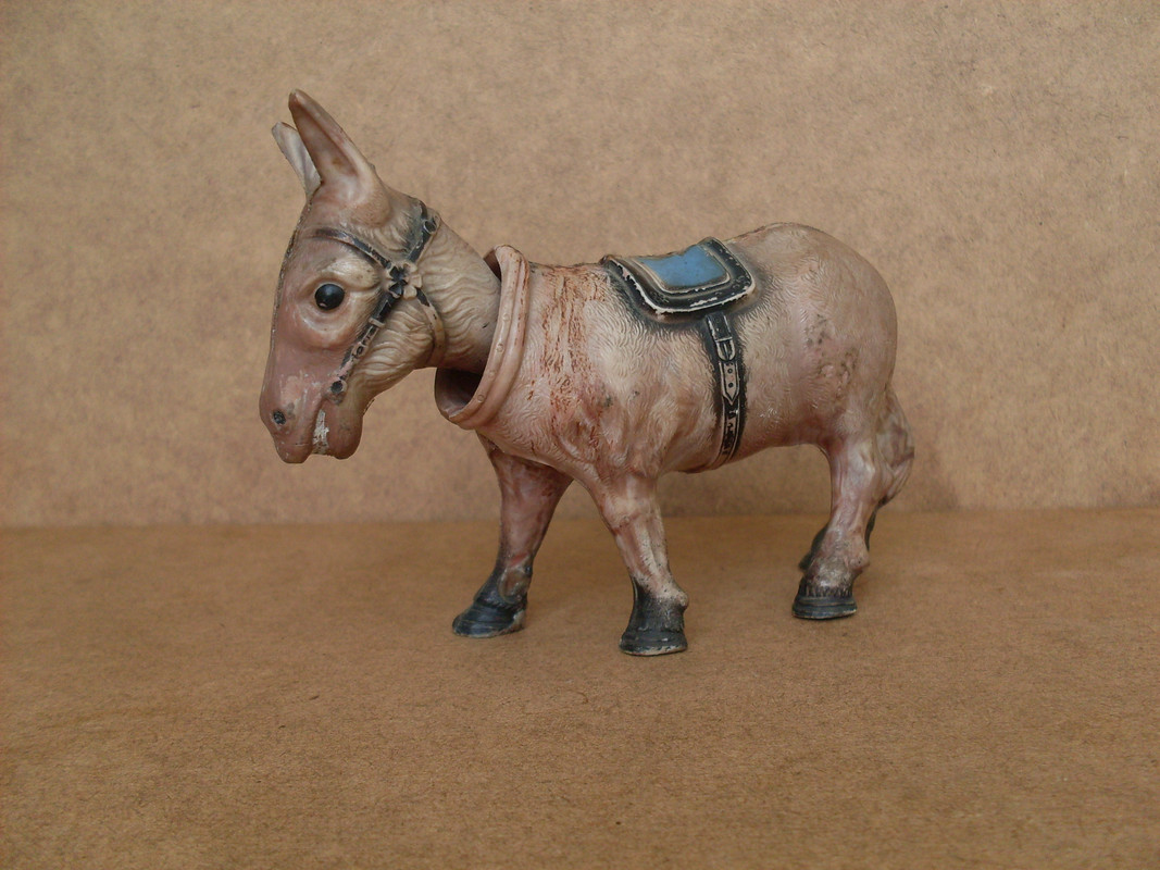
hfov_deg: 49.0
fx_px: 1273
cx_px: 580
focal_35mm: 38
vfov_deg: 37.7
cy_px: 435
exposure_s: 1/180
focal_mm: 6.3
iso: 80
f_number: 2.8
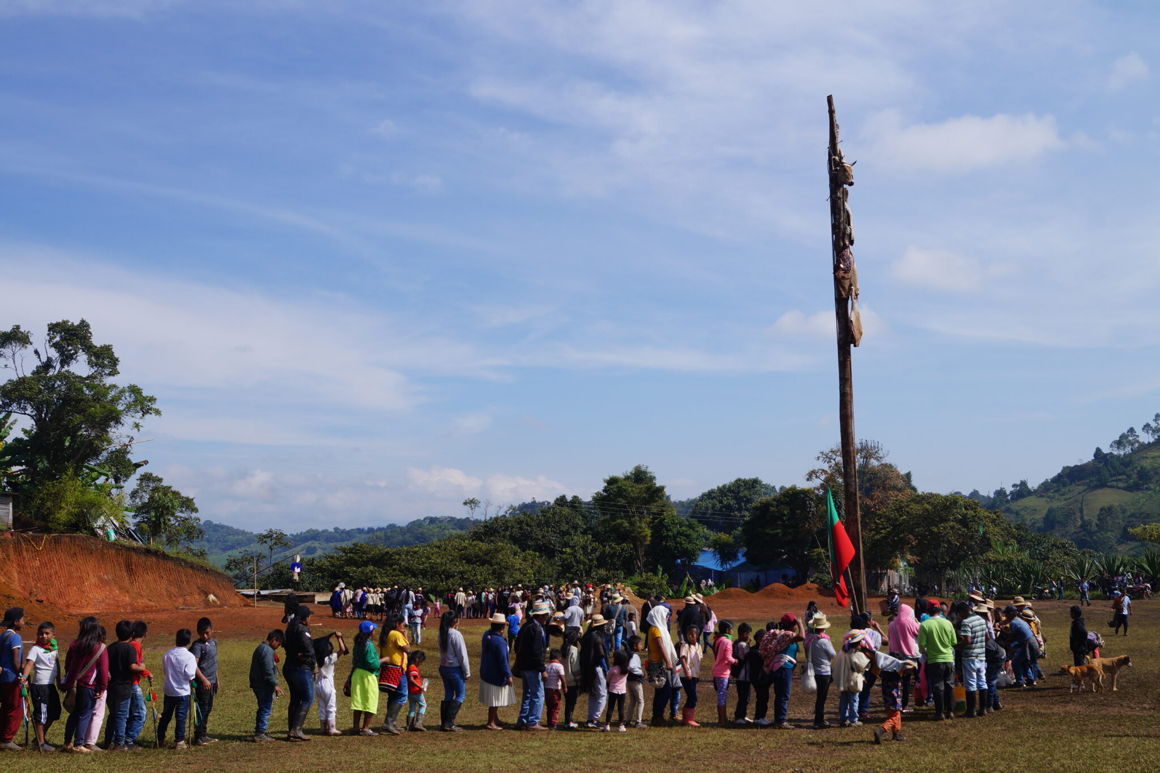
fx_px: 1256
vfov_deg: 34.2
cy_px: 386
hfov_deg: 49.6
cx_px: 580
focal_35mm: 39
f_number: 11
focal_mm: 26
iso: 100
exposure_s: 1/320
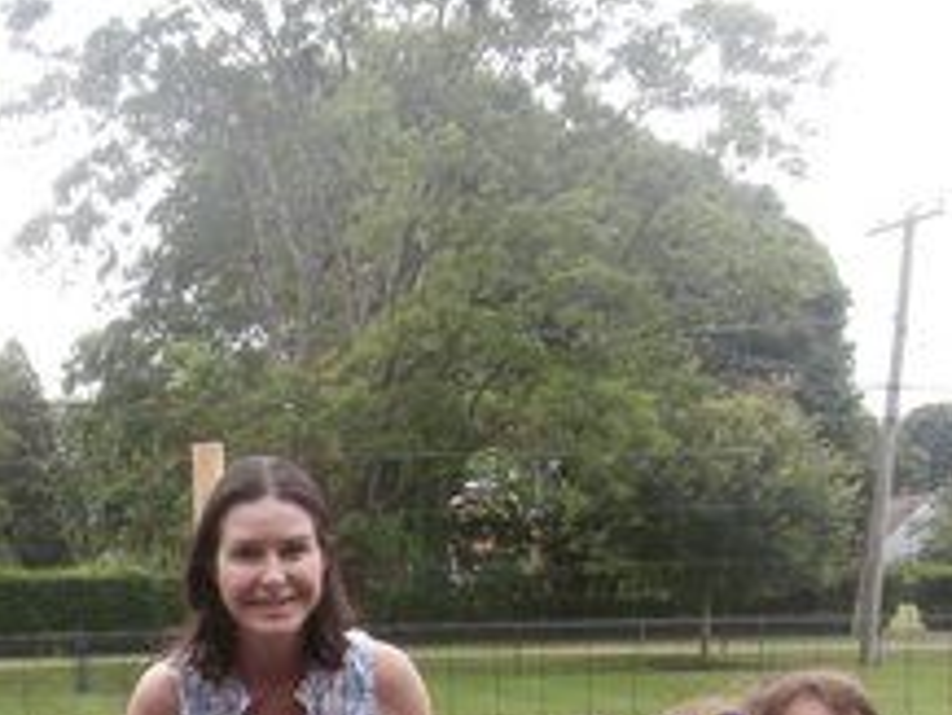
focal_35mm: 59
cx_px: 103
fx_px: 1623
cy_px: 851
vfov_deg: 22.9
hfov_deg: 31.2
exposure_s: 1/320
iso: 100
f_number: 3
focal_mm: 4.2
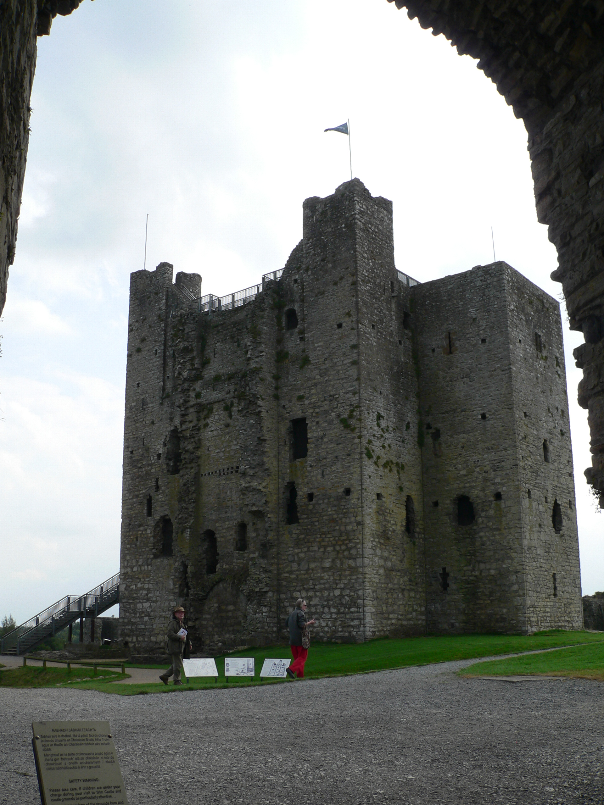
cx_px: 302
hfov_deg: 39.7
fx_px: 838
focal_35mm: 36
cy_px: 402
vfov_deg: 51.4
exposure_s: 1/320
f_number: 5.6
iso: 80
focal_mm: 6
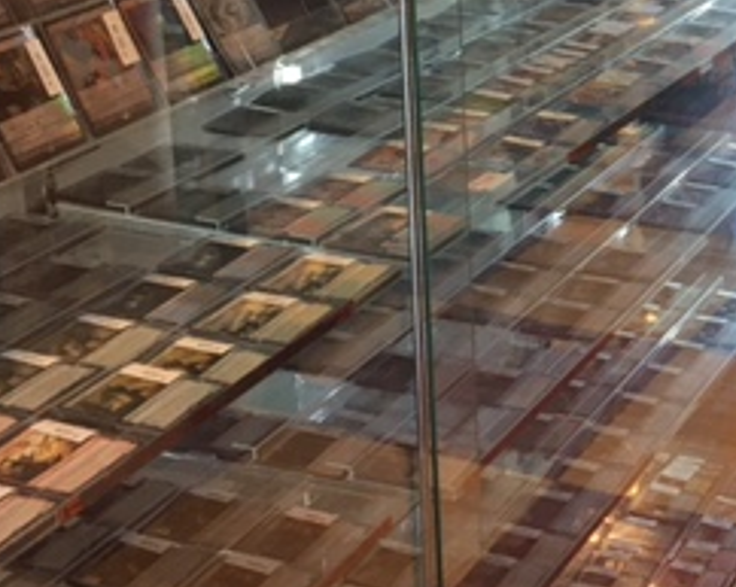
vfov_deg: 19.5
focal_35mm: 75
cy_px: -58
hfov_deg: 24.0
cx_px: 785
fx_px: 1632
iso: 50
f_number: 2.2
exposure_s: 1/30
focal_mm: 4.15
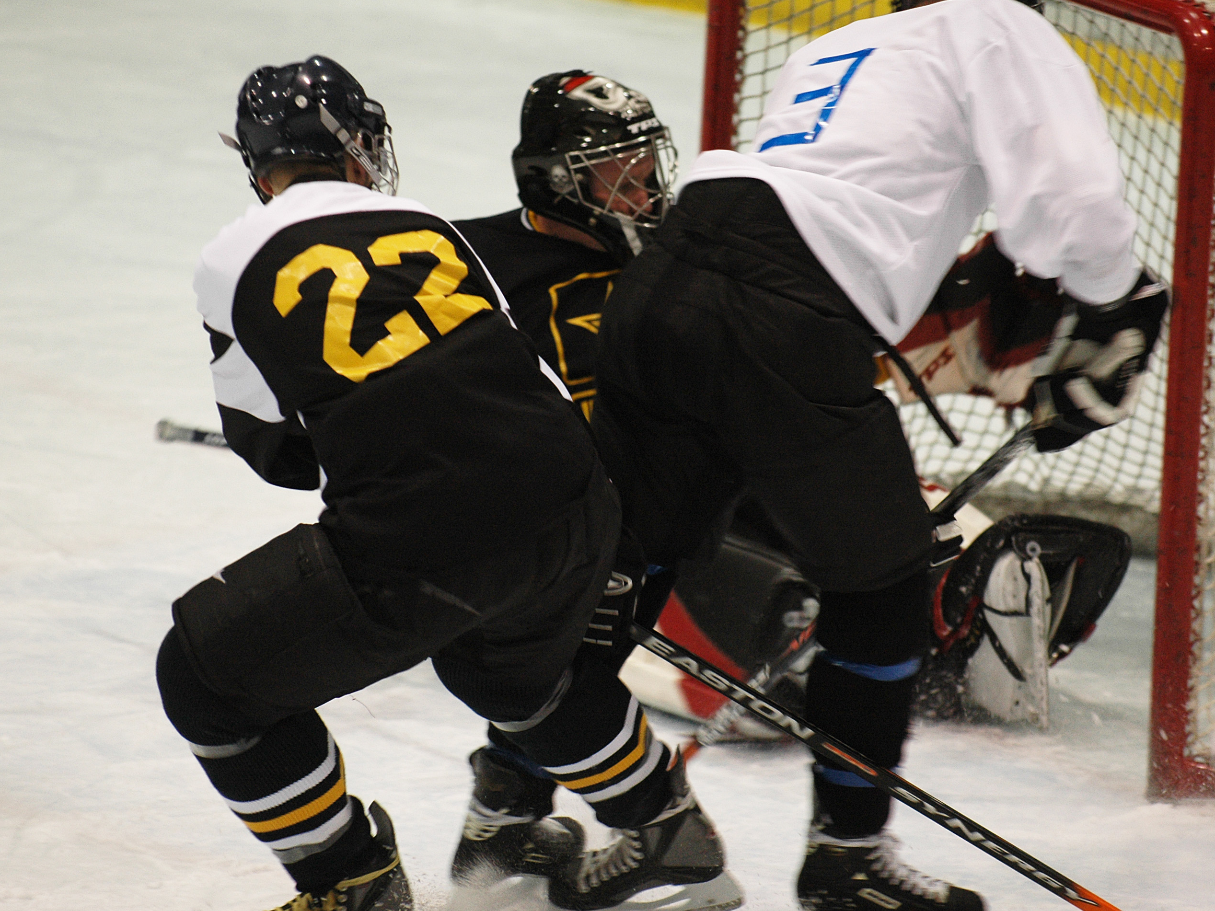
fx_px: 12003
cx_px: 605
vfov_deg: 4.3
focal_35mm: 342
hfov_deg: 5.8
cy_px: 450
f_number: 2.8
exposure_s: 1/125
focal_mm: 200
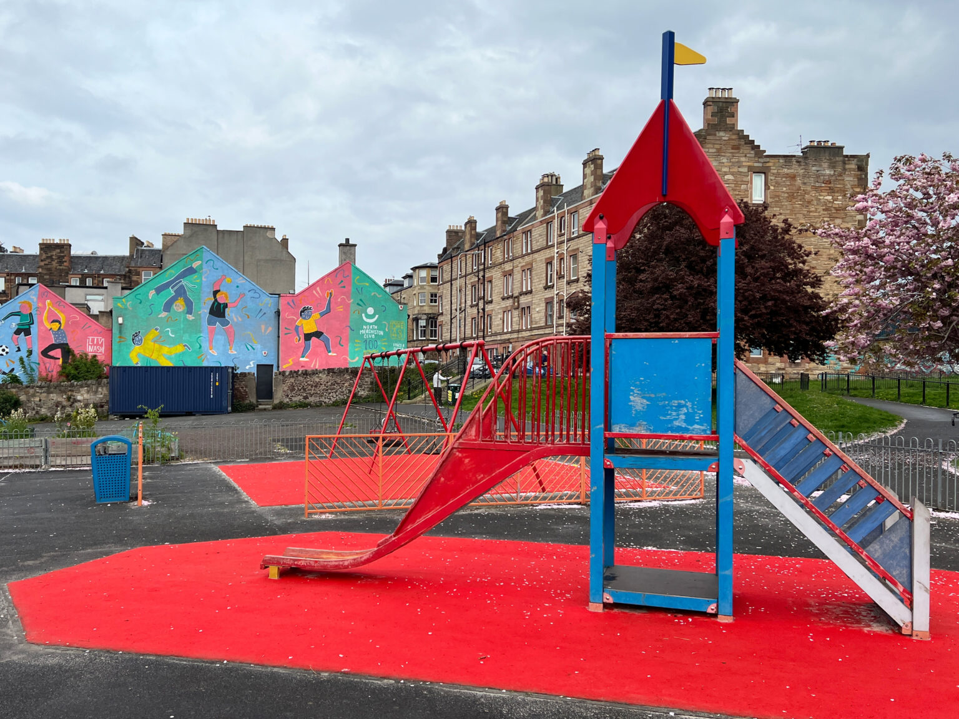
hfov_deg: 67.3
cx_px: 480
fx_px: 720
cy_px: 360
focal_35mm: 26
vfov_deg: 53.1
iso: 50
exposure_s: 1/4115
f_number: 1.5
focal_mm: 5.7
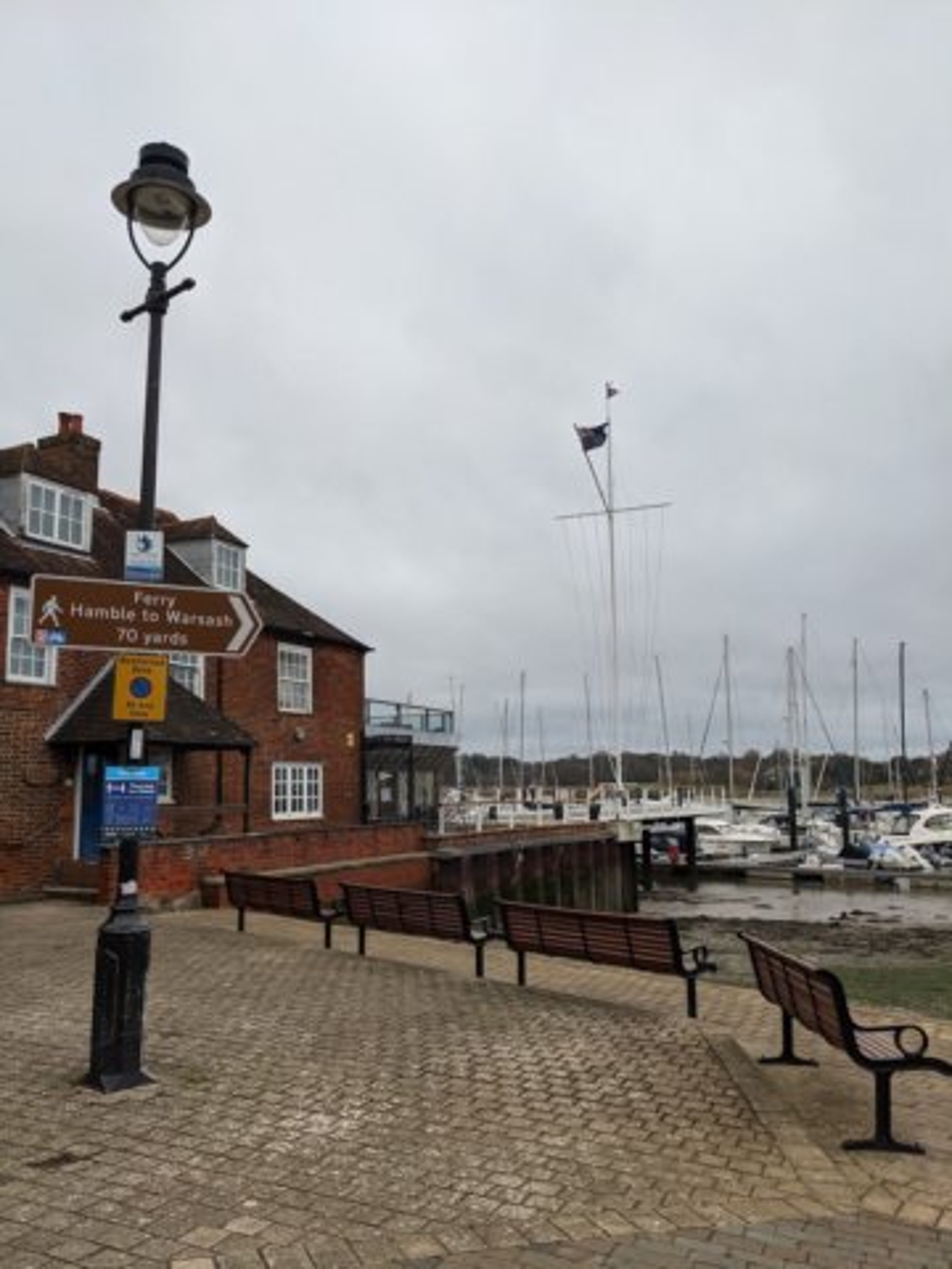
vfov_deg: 65.3
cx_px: 476
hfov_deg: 51.4
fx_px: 990
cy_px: 634
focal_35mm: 27
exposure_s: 1/435
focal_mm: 4.38
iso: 84
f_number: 1.73
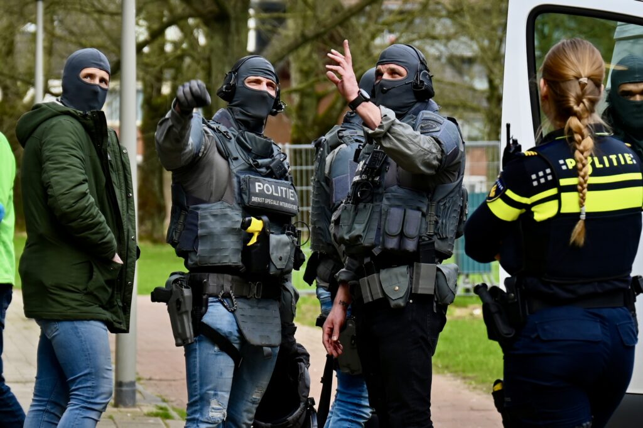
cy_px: 214
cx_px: 322
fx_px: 2320
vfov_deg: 10.5
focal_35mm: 130
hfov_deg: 15.8
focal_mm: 130
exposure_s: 1/200
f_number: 6.3
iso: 125
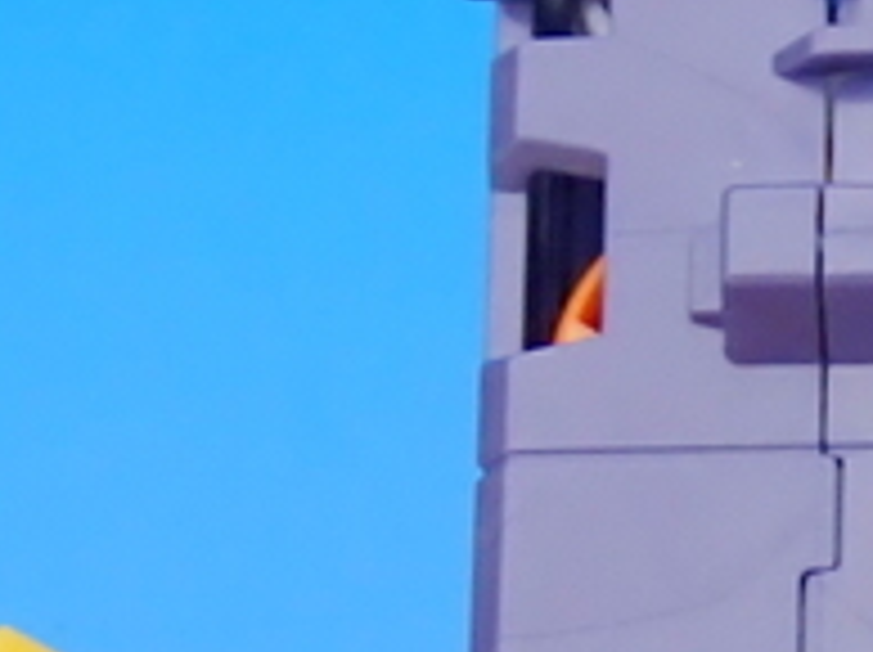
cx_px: 1670
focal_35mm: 375
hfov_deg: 5.2
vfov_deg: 3.9
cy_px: 1160
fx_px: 9446
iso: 100
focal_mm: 12.73
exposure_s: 1/2
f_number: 16
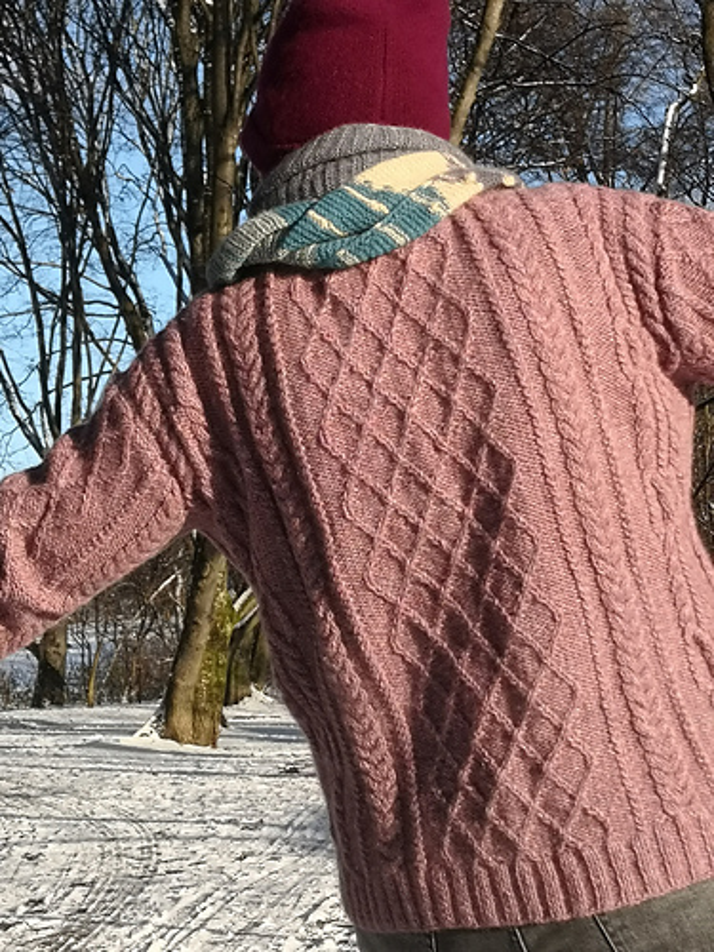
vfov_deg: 26.3
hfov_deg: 19.9
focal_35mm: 74
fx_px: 2035
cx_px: 357
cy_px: 476
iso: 50
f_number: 1.6
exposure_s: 1/1471
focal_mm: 3.95
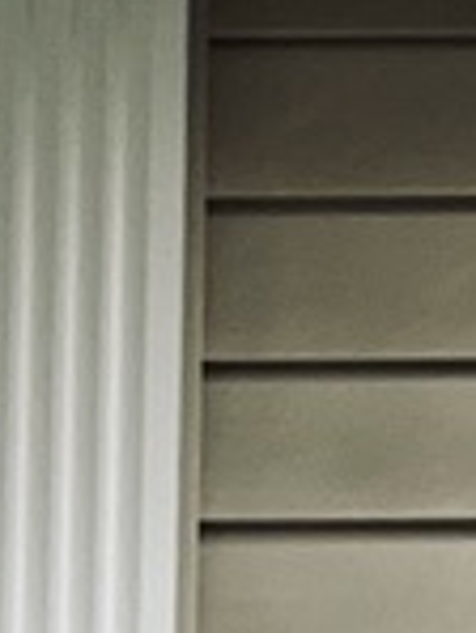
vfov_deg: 8.0
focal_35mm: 206
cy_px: 2005
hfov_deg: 6.8
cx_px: -735
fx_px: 3772
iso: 50
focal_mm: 2.71
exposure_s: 1/121
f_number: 2.2
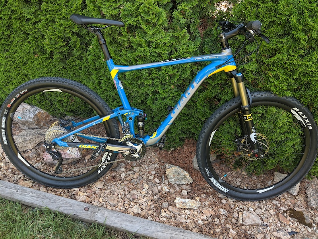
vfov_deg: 51.4
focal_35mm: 27
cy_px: 120
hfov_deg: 65.3
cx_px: 159
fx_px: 248
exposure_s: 1/221
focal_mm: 4.44
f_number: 1.8
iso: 48
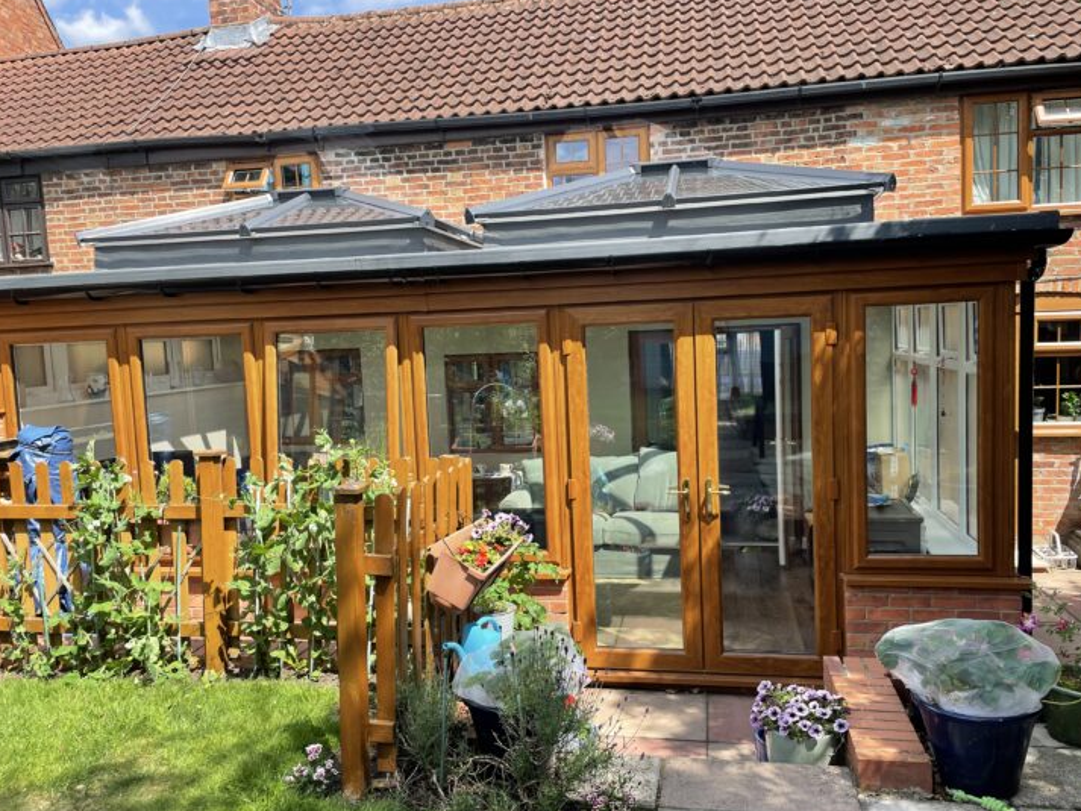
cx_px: 544
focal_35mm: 28
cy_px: 412
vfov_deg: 49.8
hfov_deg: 63.4
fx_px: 875
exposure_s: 1/1072
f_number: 1.6
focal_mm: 4.2
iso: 32
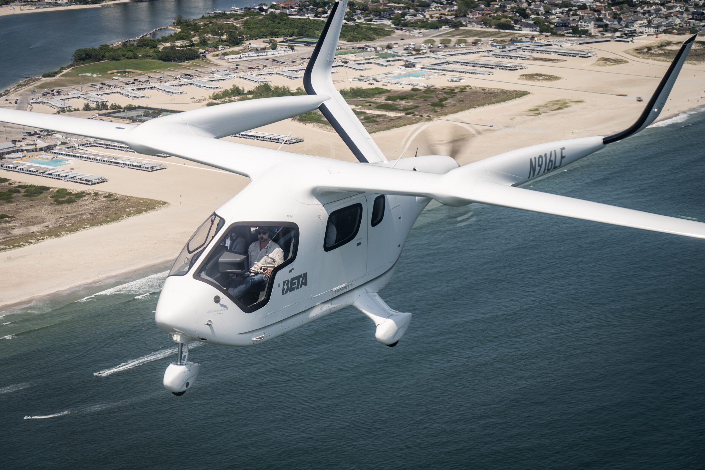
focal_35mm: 105
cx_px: 352
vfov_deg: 13.0
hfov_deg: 19.5
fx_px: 2056
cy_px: 235
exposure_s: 1/320
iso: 50
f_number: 6.3
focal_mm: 105
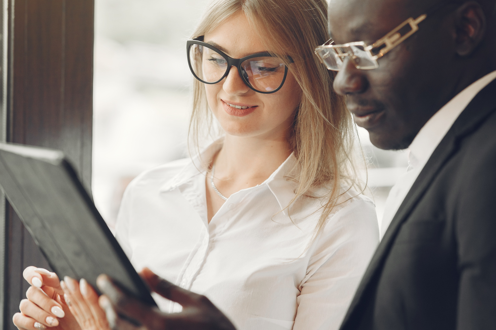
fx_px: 1171
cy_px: 165
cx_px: 248
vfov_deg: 16.1
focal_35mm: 85
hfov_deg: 23.9
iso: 800
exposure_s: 1/320
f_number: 2.5
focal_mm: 85
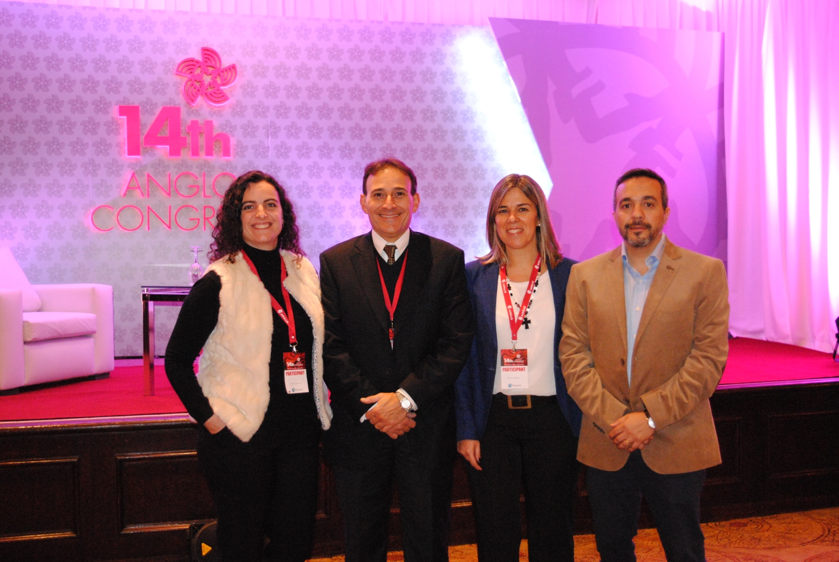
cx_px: 420
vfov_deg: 29.9
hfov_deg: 43.6
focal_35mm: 45
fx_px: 1050
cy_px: 281
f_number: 4.2
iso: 1600
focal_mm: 30
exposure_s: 1/50
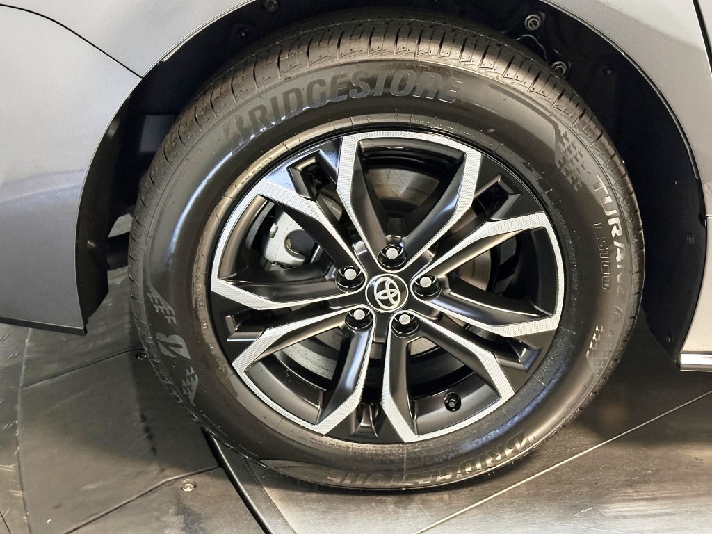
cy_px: 267
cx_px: 356
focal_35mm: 48
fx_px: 987
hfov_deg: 39.7
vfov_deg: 30.3
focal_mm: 6.86
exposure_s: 1/24
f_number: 1.78
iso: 640
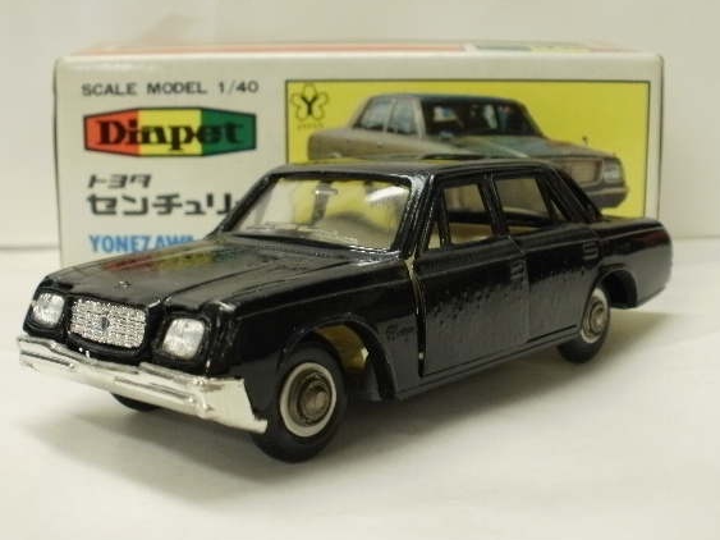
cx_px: 347
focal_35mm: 50
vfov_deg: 29.1
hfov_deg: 38.2
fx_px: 1040
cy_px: 241
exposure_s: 1/15
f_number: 4
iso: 125
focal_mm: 7.7
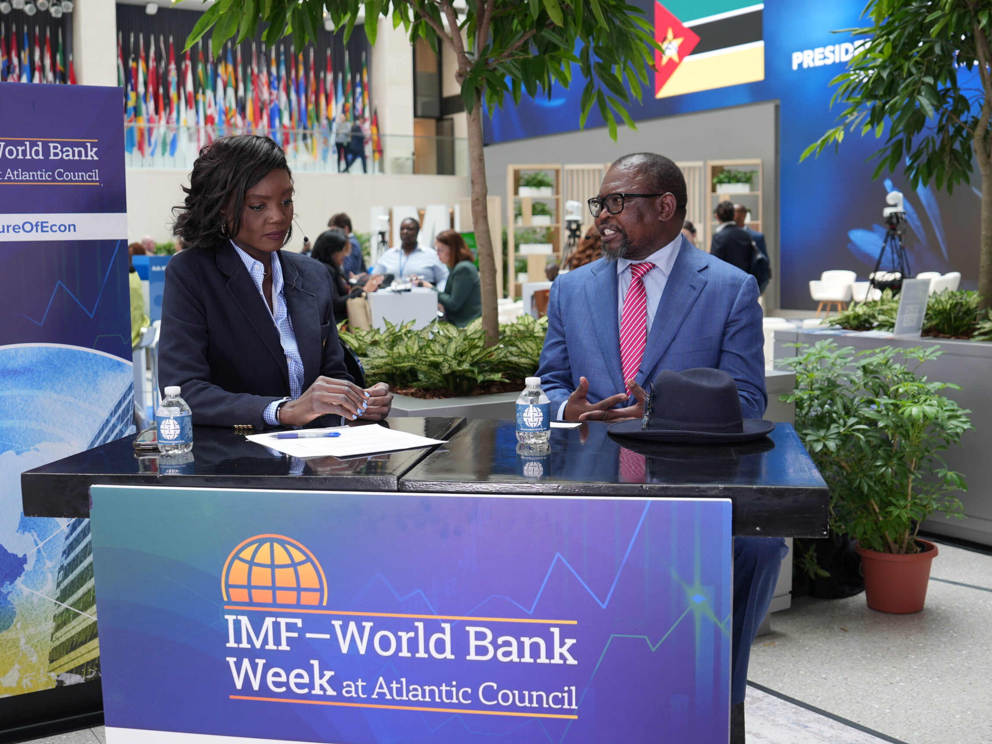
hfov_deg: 47.8
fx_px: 1118
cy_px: 372
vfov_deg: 36.8
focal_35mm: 39
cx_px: 469
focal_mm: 24
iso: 100
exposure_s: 1/50
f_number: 3.2
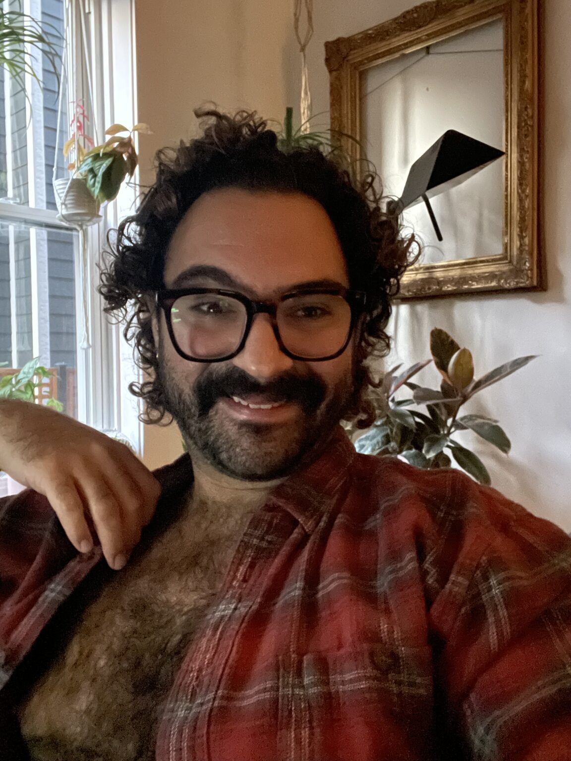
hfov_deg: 46.8
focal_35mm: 30
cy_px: 380
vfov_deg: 60.0
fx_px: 660
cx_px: 286
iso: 6400
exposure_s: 1/15
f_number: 2.2
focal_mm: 2.71
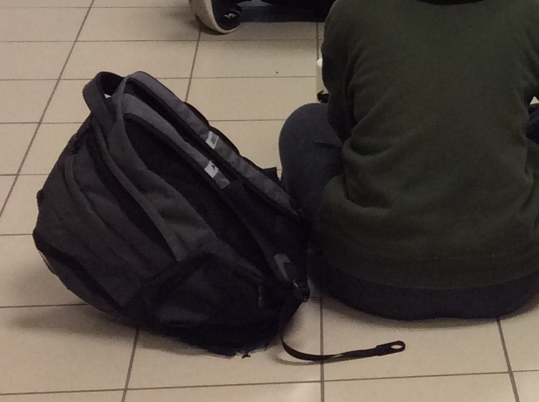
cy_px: -185
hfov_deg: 16.6
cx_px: 631
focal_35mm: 114
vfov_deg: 12.4
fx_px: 1772
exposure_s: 1/24
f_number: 2.4
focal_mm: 3.3
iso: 100
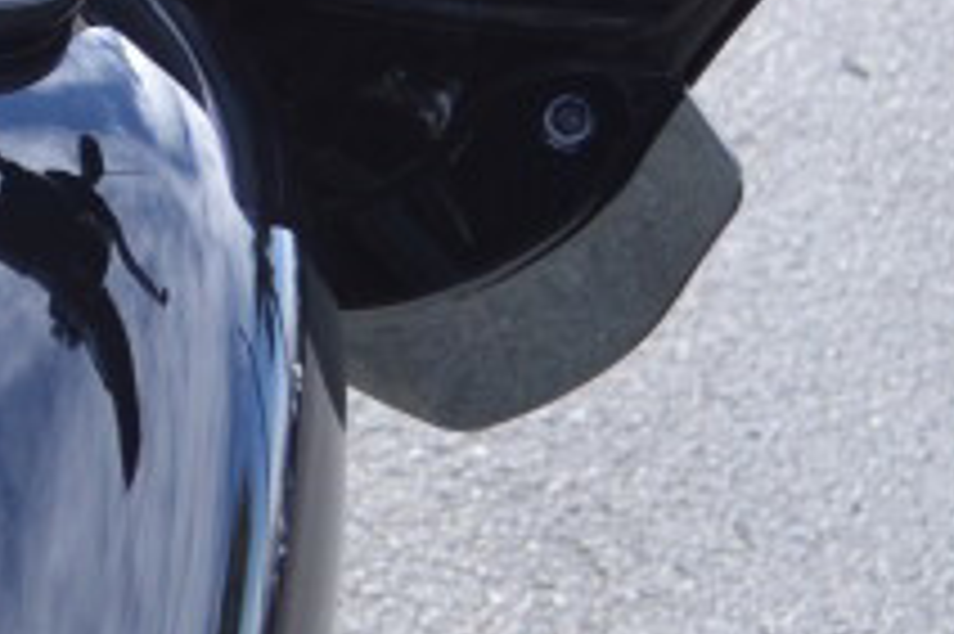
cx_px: -598
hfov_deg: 9.0
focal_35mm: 221
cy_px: -504
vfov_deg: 6.1
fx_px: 5852
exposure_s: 1/125
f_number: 5.6
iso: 125
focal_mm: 26
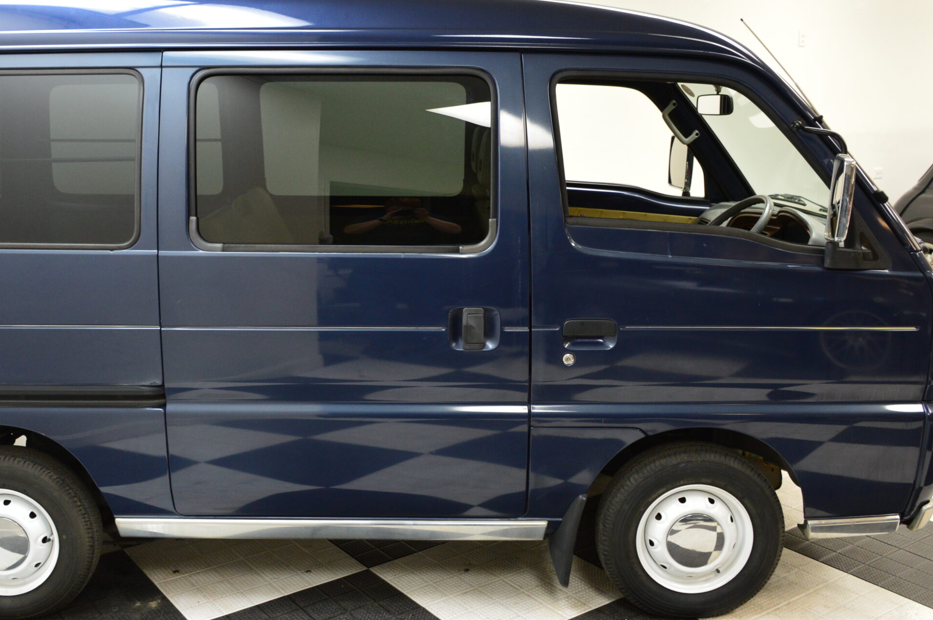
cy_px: 298
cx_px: 390
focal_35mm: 36
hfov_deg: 52.9
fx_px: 932
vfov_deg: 36.8
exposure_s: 1/15
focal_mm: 18
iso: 720
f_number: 6.3
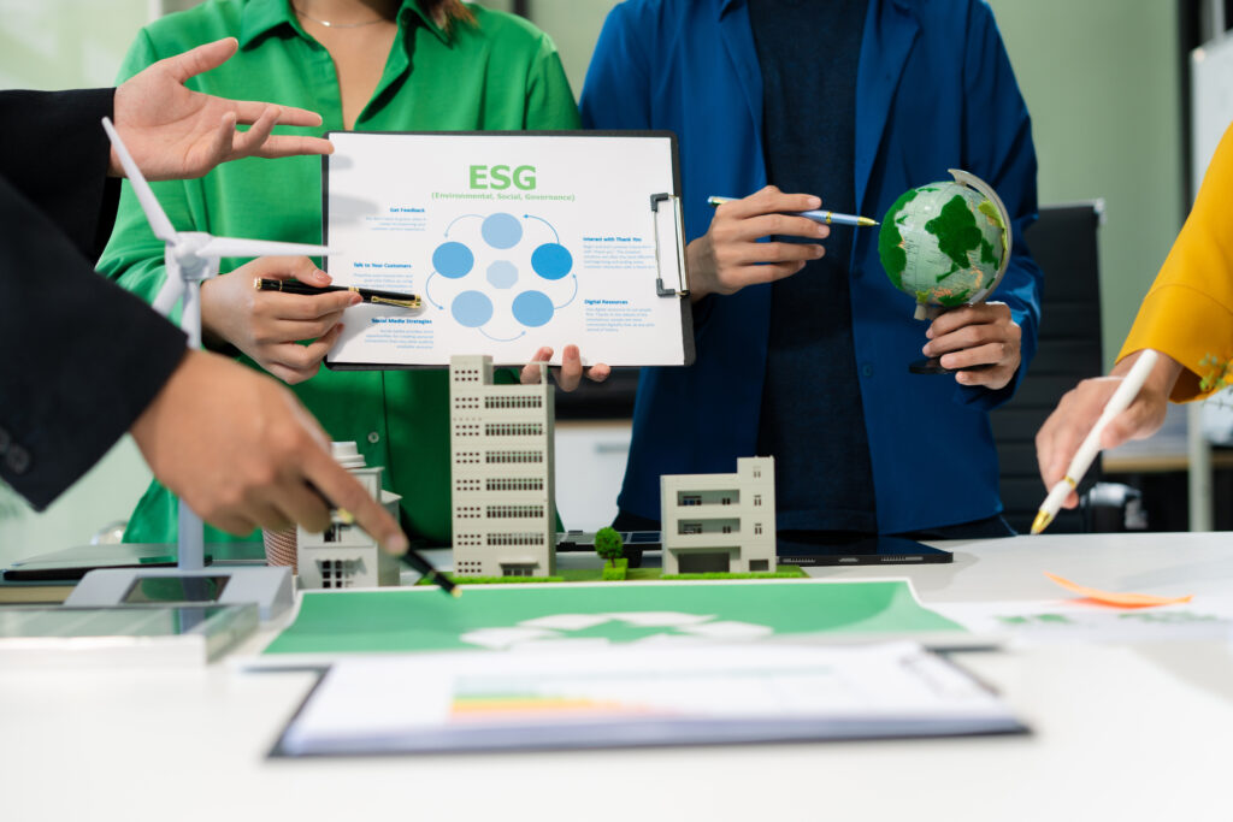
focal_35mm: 50
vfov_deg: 27.0
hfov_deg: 39.6
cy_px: 411
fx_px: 1713
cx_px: 616
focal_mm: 50
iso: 400
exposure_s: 1/125
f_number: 2.8
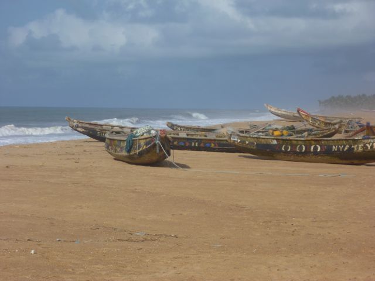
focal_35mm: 132
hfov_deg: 14.9
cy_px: 140
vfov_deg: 11.2
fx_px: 1430
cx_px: 188
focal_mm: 23.5
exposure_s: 1/500
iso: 80
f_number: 6.7
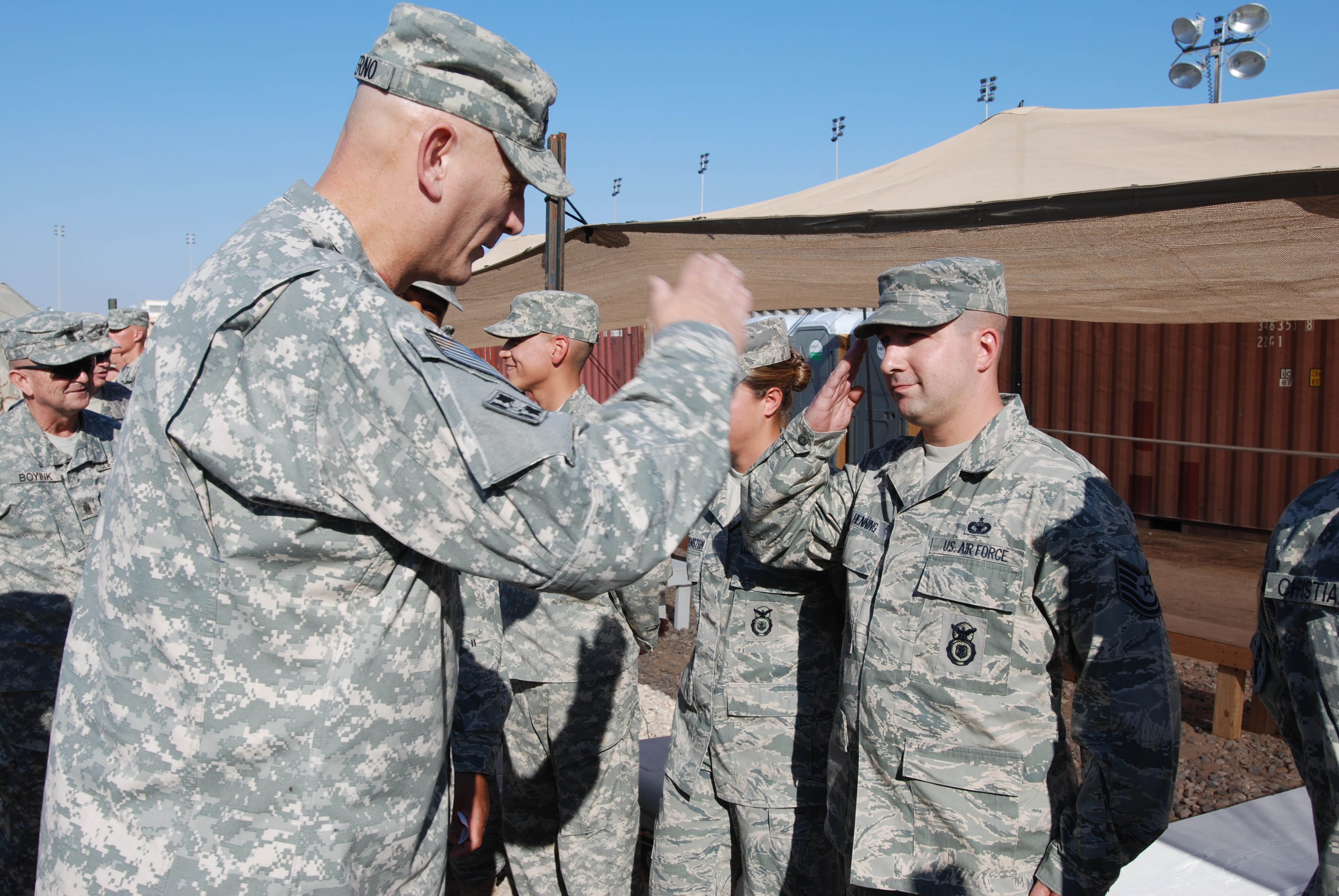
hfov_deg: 57.2
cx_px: 670
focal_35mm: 33
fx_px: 1229
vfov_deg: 40.1
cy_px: 448
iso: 100
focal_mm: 22
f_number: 8
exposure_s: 1/250
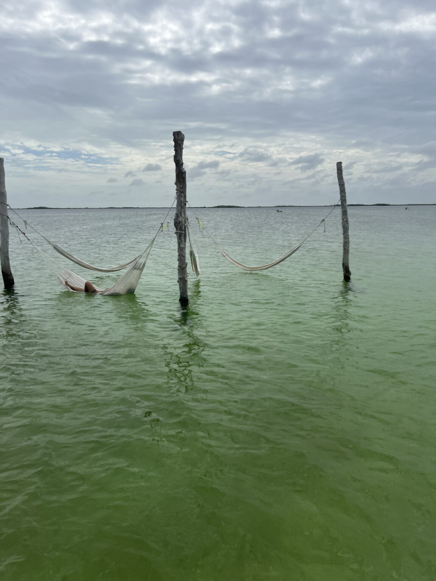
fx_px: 437
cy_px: 290
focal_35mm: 26
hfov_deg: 53.1
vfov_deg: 67.3
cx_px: 218
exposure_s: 1/6173
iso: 50
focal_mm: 5.1
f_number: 1.6
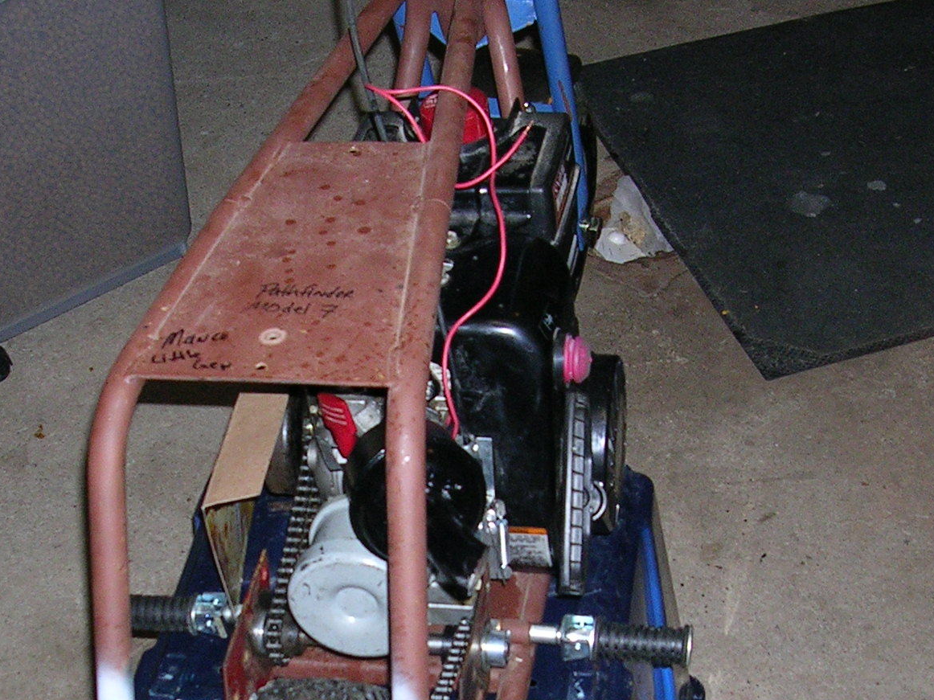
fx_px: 1807
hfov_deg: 29.0
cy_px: 559
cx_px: 474
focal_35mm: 67
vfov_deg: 21.6
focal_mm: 5.8
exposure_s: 1/60.1
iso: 94
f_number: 2.8
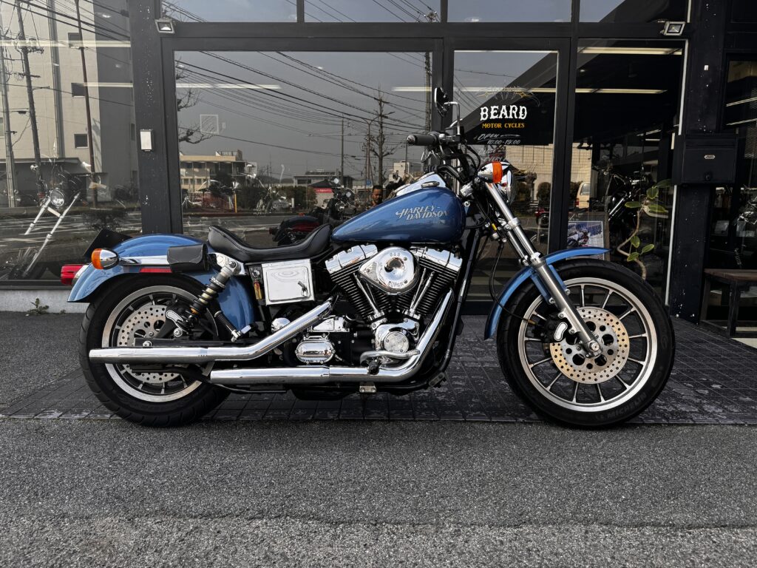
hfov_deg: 71.6
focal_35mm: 24
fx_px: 525
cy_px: 284
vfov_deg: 56.8
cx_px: 378
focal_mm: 6.86
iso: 80
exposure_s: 1/782
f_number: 1.78
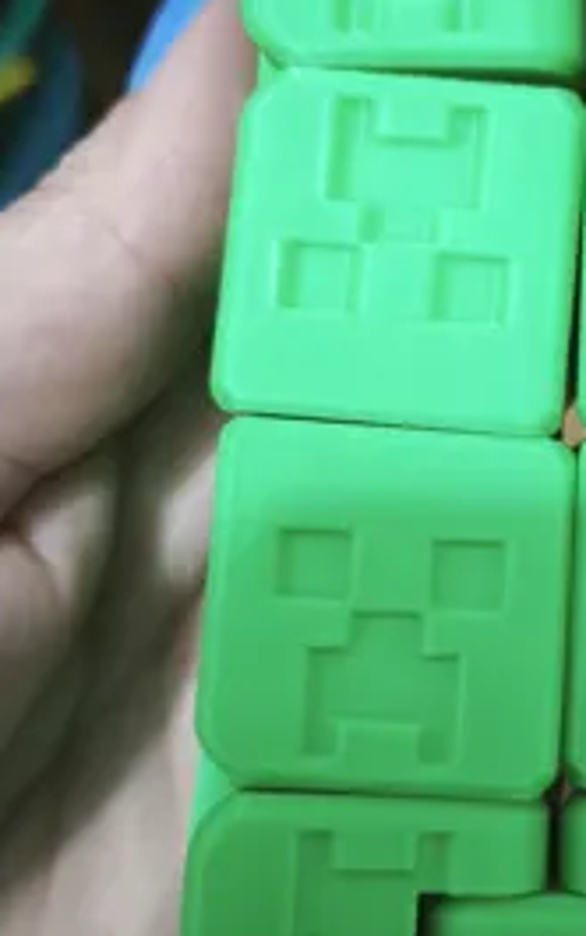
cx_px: 597
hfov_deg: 25.0
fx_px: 1250
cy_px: 447
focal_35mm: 49
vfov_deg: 41.0
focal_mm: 5.35
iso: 1000
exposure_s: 1/33.3
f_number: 1.7
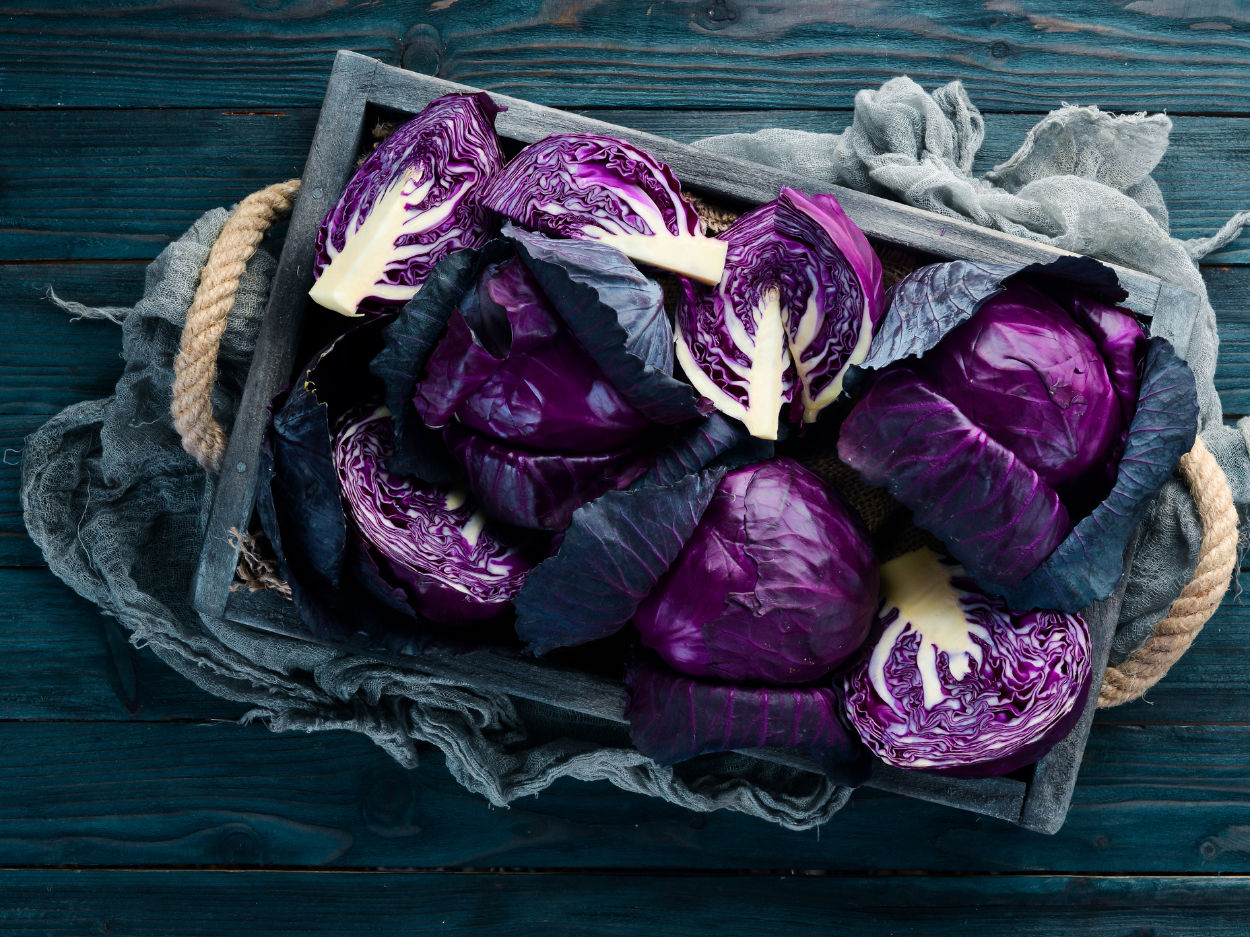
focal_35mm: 55
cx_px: 668
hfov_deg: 34.9
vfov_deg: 26.6
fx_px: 1986
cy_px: 472
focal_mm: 50
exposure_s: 1/125
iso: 125
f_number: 13
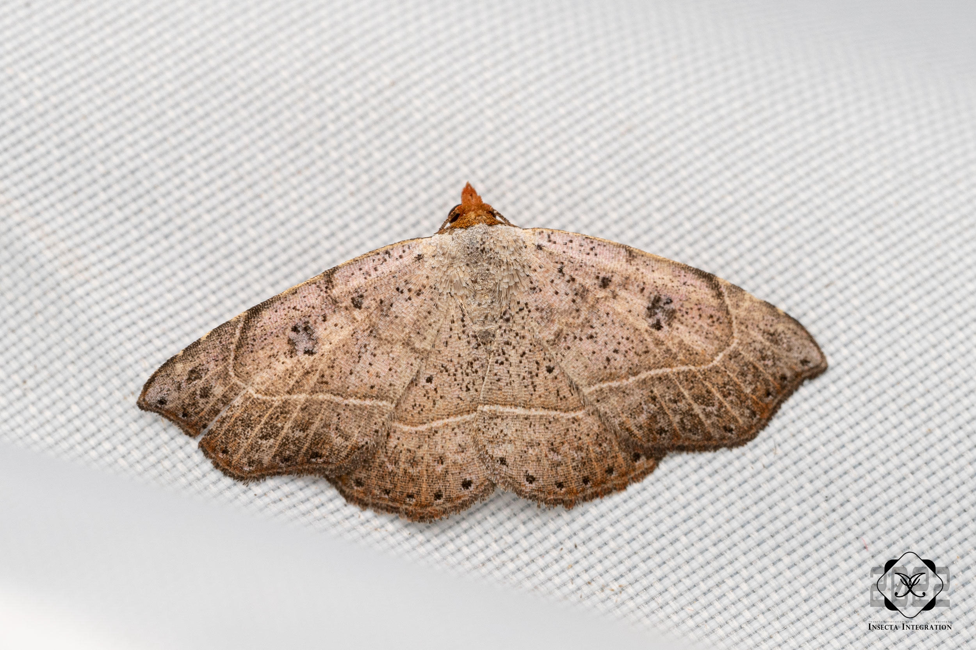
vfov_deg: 13.0
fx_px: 2846
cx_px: 488
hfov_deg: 19.5
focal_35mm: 105
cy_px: 325
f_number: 14
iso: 200
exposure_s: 1/200
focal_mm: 105
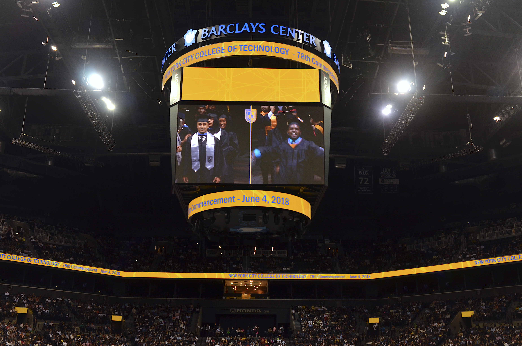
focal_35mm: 36
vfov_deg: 36.7
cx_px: 261
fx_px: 521
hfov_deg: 53.2
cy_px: 173
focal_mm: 24
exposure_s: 1/100
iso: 500
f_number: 5
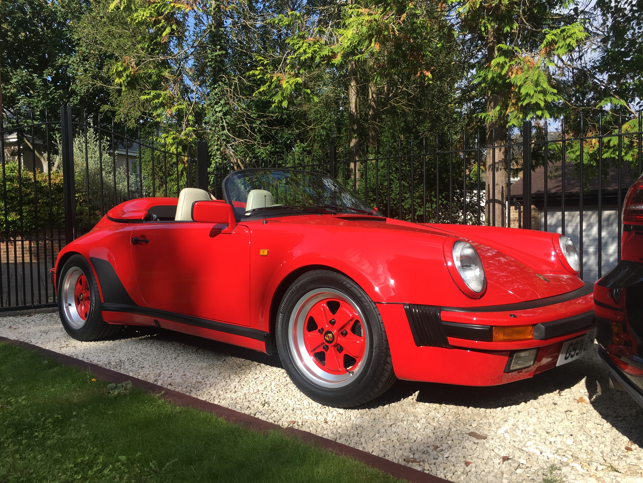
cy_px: 242
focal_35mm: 29
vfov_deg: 48.2
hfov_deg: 61.7
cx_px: 322
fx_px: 539
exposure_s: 1/836
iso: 25
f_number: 2.2
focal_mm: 4.15
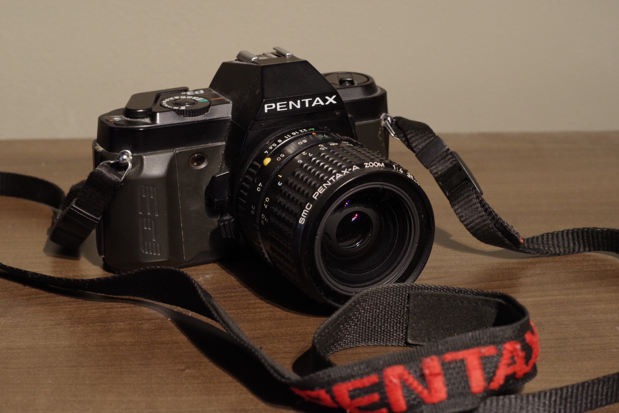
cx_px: 310
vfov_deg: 18.2
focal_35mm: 75
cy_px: 206
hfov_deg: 27.0
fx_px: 1289
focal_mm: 50
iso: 3200
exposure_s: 1/25
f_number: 8
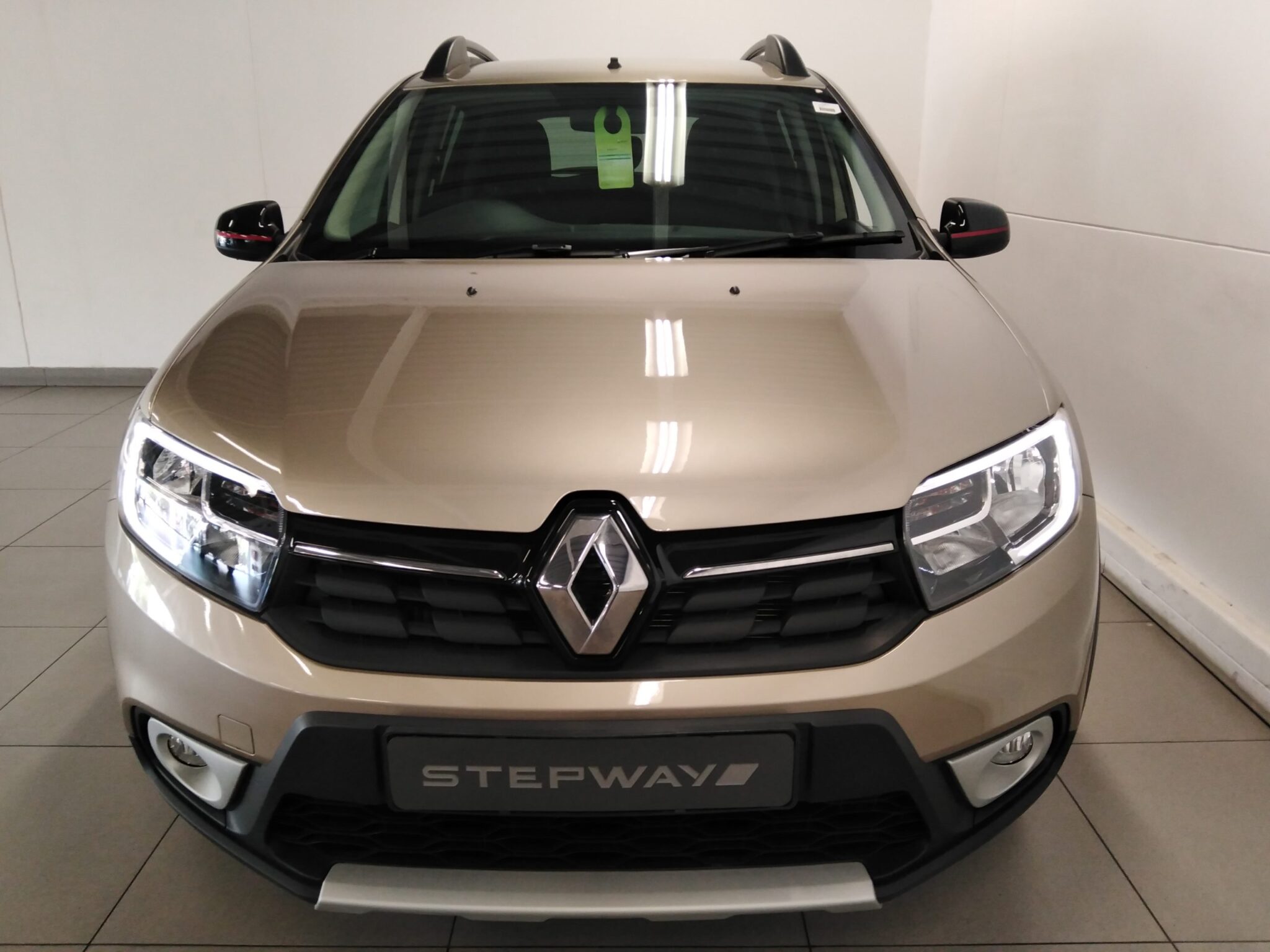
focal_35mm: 26
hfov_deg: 67.3
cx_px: 635
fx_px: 954
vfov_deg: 53.1
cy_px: 476
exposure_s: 1/33.3
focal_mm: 3.59
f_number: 1.8
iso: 266
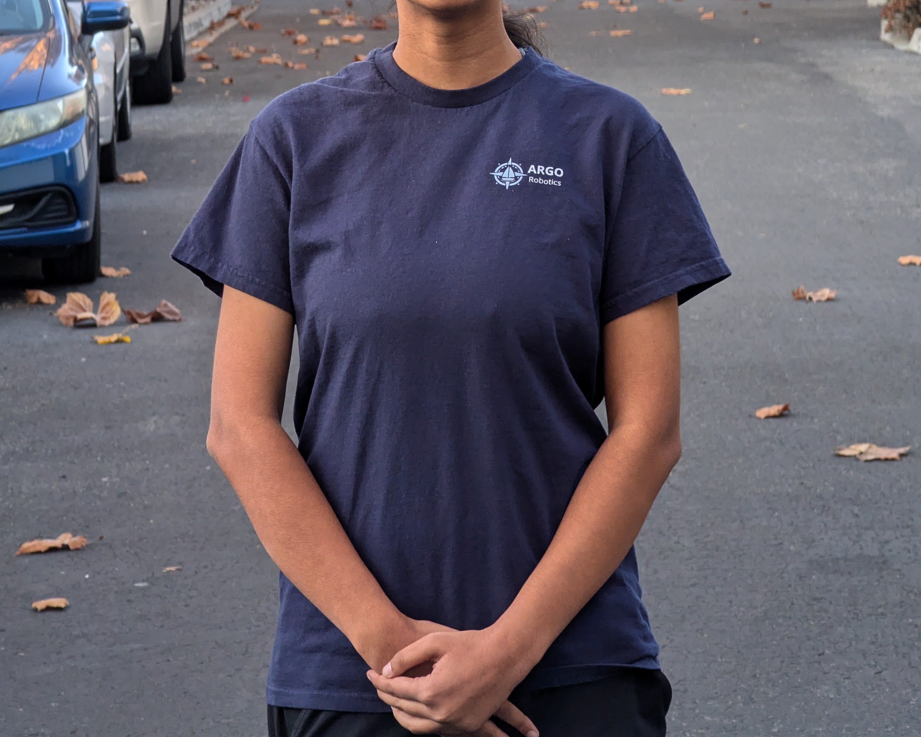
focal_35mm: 143
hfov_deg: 13.5
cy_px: 111
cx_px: 462
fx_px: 3898
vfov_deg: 10.8
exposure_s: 1/123
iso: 490
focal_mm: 19
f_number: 3.5
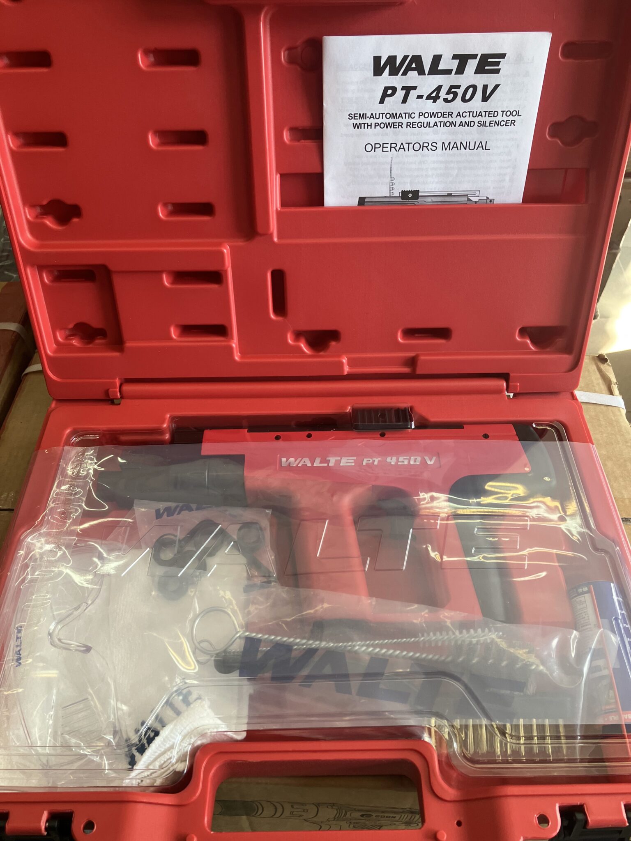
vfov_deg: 63.4
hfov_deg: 49.7
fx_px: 681
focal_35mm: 28
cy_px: 420
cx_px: 316
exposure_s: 1/100
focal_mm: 3.99
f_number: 1.8
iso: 64
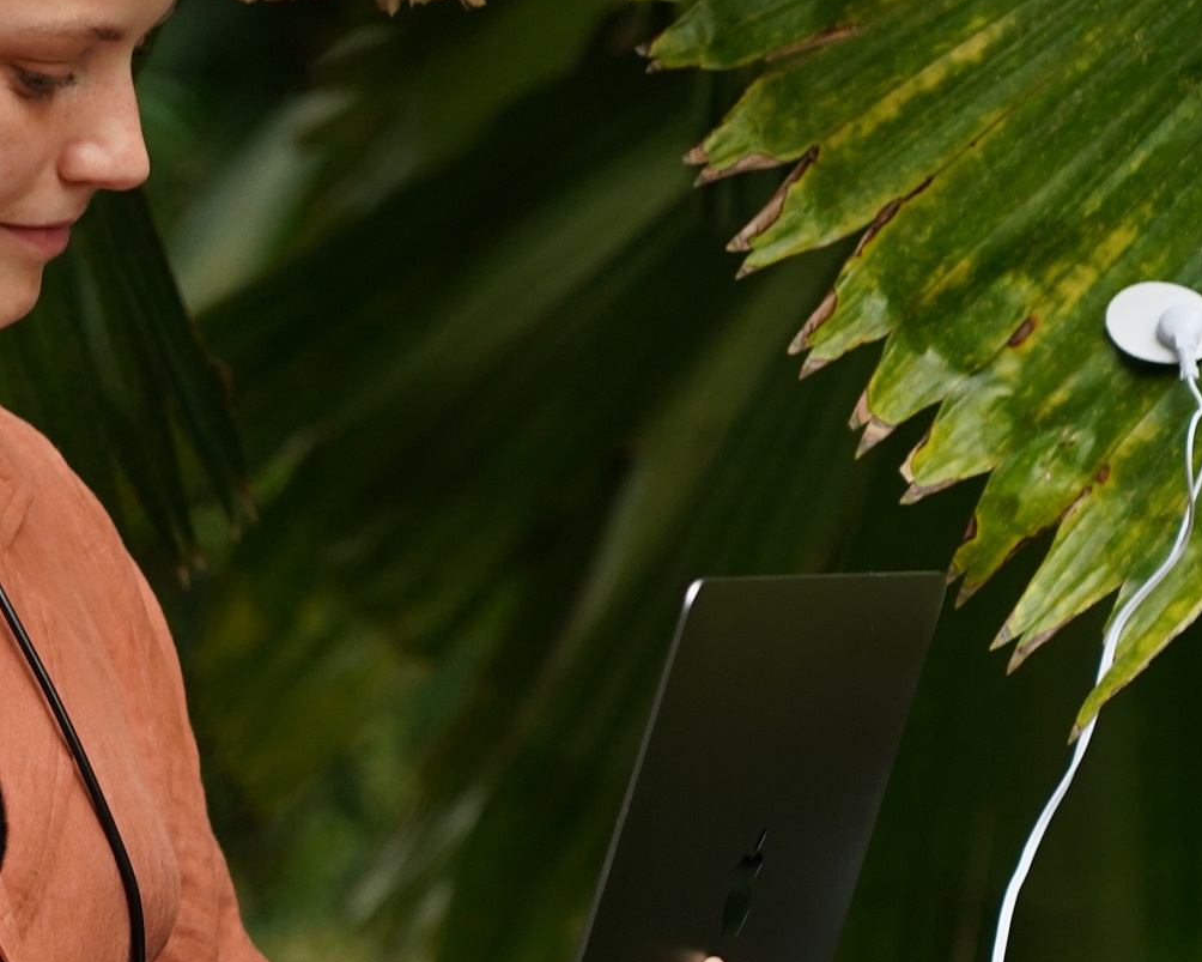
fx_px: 11525
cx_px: 424
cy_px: 520
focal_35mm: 324
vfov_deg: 4.8
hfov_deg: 6.0
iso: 800
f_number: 4
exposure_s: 1/100
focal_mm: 105
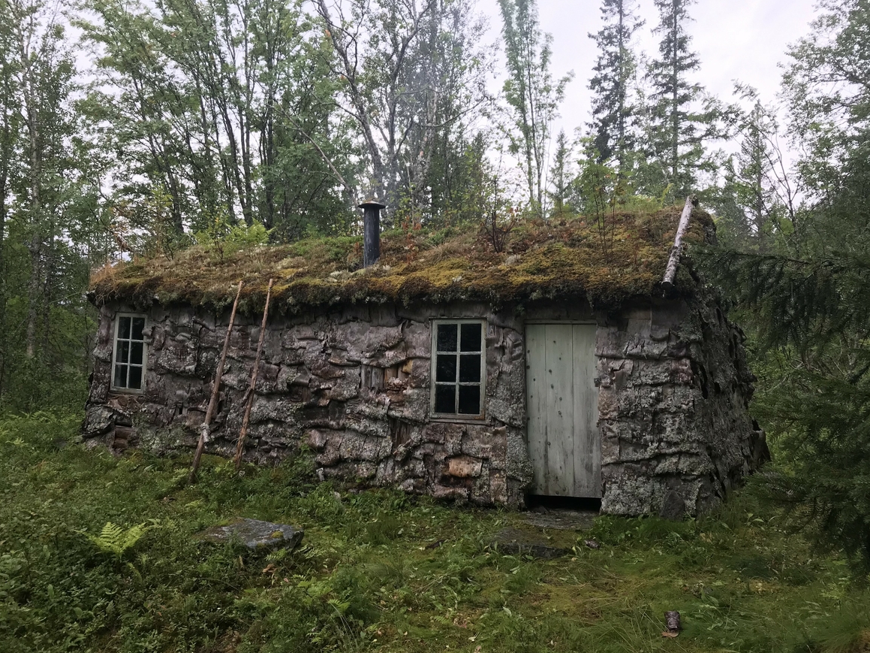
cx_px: 427
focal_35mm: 29
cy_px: 320
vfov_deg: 48.2
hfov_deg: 61.7
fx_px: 729
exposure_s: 1/100
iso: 40
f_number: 1.8
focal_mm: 3.99
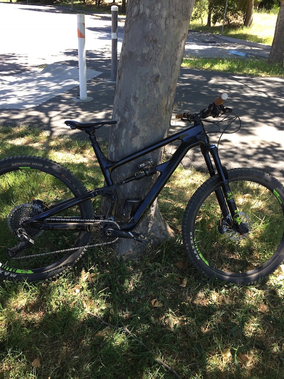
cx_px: 142
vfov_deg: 61.7
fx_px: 317
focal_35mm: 29
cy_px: 190
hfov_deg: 48.2
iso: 32
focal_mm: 4.15
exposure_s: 1/188
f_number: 2.2
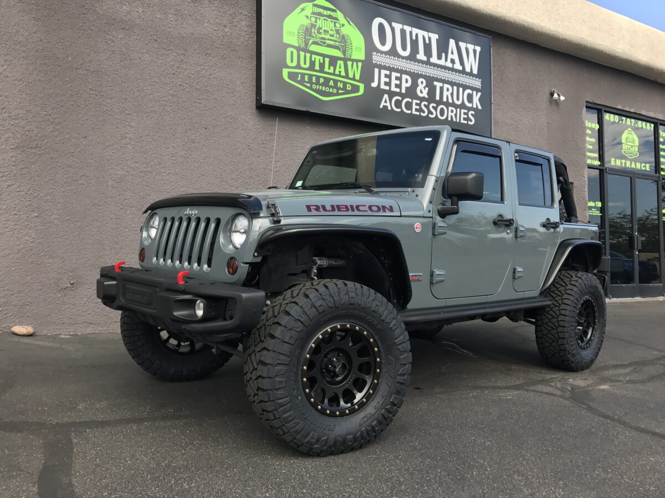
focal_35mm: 28
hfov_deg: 63.4
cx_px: 332
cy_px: 249
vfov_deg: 49.7
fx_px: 538
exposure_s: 1/447
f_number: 1.8
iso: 20
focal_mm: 3.99
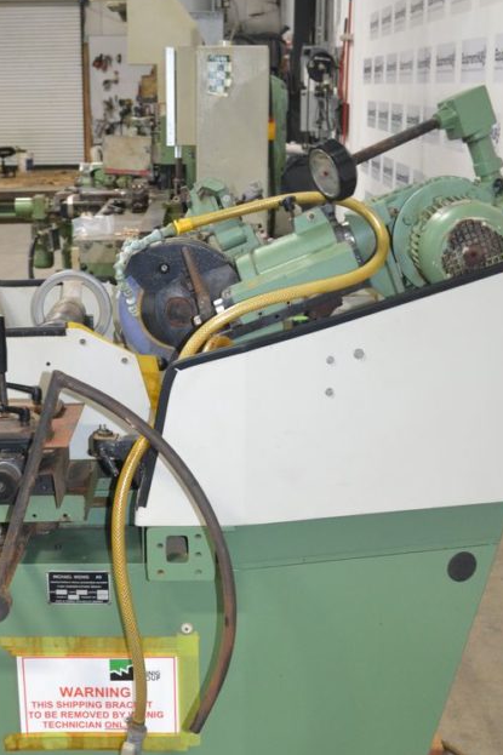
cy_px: 565
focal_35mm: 61
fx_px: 1279
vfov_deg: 32.3
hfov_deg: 22.2
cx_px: 190
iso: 1000
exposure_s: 1/60
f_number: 3.8
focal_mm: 22
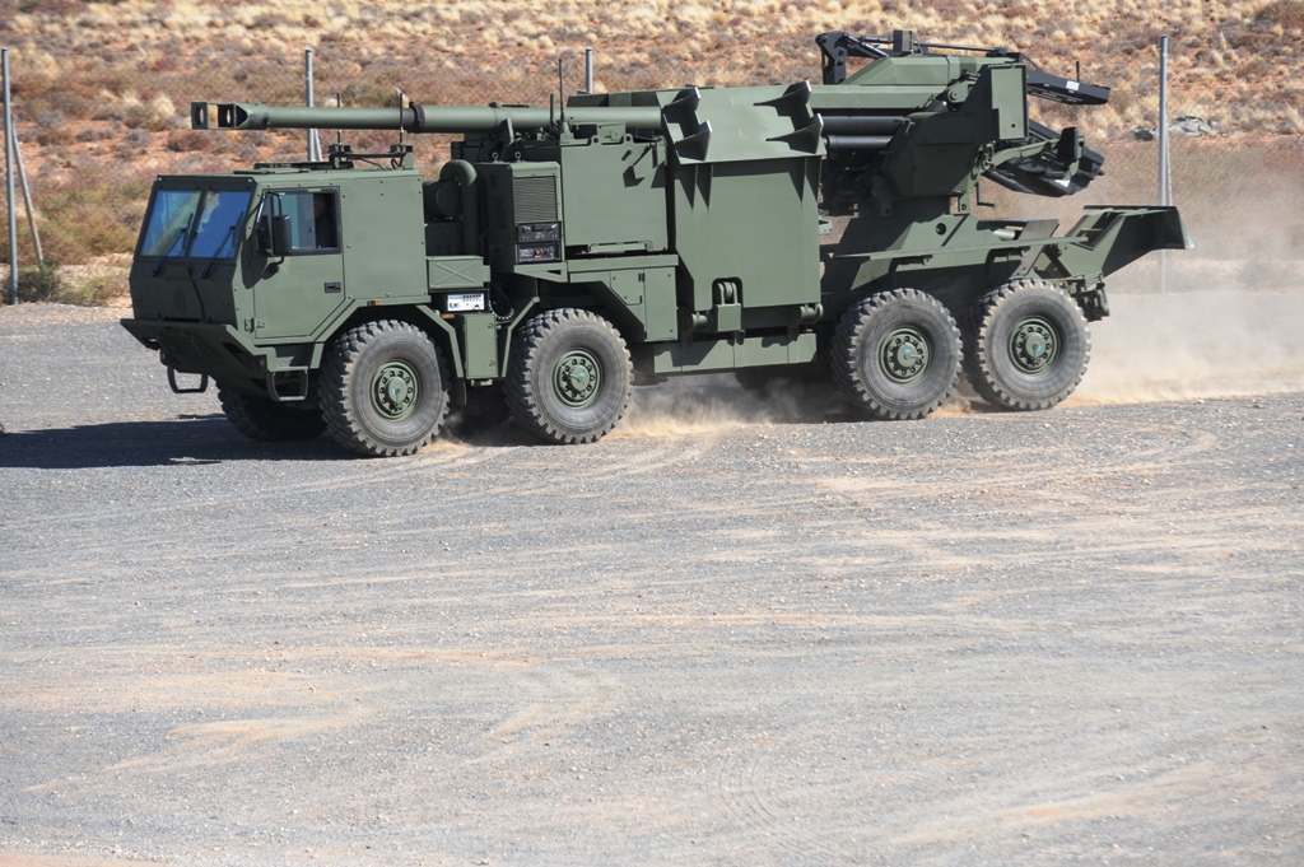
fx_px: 7238
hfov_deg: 10.3
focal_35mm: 200
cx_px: 652
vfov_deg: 6.9
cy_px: 434
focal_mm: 200
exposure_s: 1/640
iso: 250
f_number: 7.1
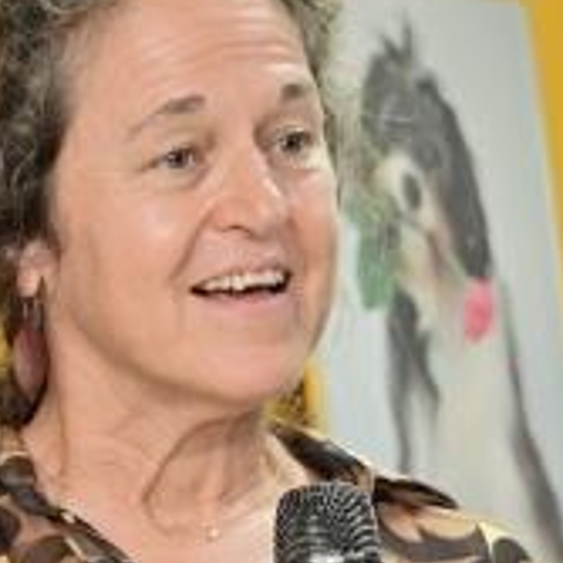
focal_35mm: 365
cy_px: 561
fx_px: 6716
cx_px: 196
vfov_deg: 4.8
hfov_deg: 4.8
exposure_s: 1/200
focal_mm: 70
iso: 1250
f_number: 5.6
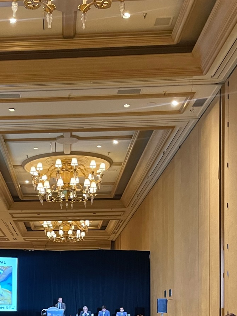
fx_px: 548
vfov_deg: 29.9
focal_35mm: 60
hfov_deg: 23.7
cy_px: 318
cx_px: 16
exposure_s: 1/40
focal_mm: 5.1
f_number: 1.6
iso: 400
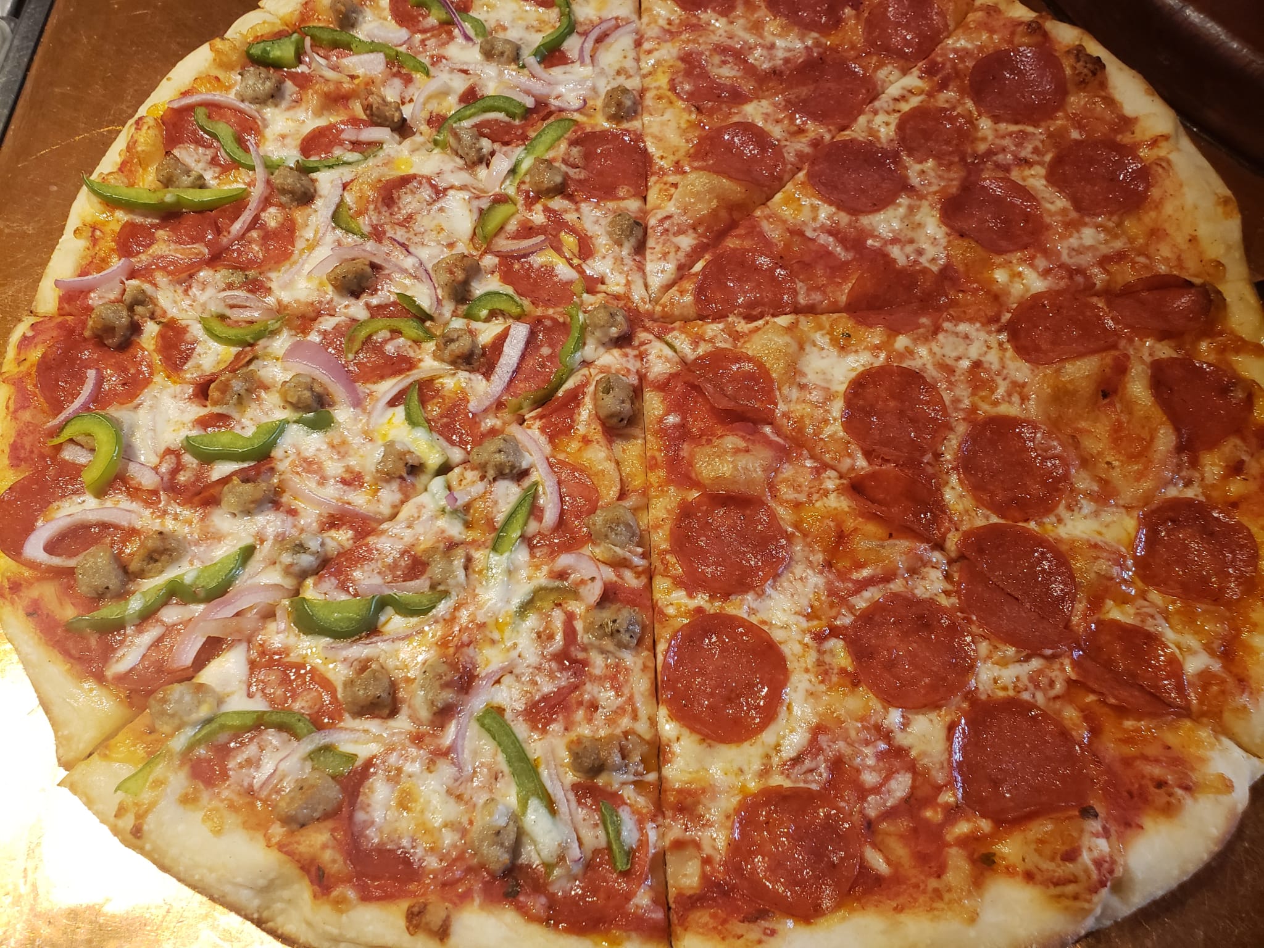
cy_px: 474
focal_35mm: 26
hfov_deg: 67.3
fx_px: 949
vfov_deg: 53.1
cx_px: 632
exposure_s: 1/24
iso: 250
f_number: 2.4
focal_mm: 4.3
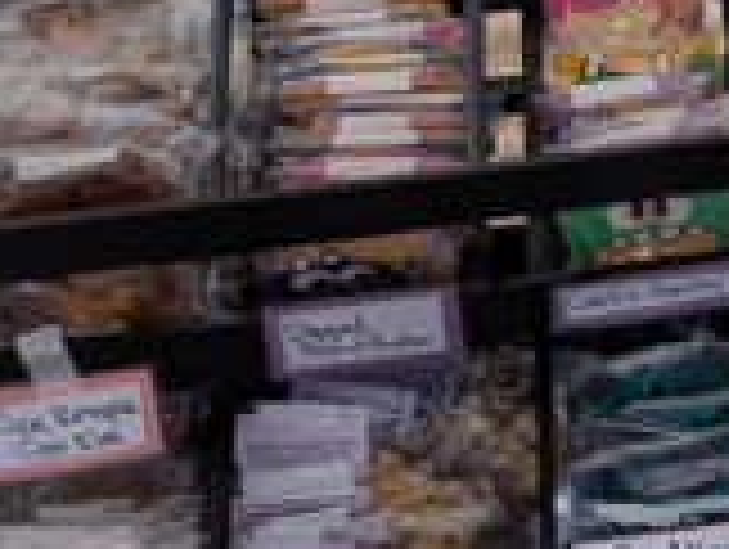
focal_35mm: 144
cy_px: -176
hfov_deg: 10.1
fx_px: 3037
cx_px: 2178
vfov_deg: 10.1
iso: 19
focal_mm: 6.9
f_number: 1.68
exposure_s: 1/529
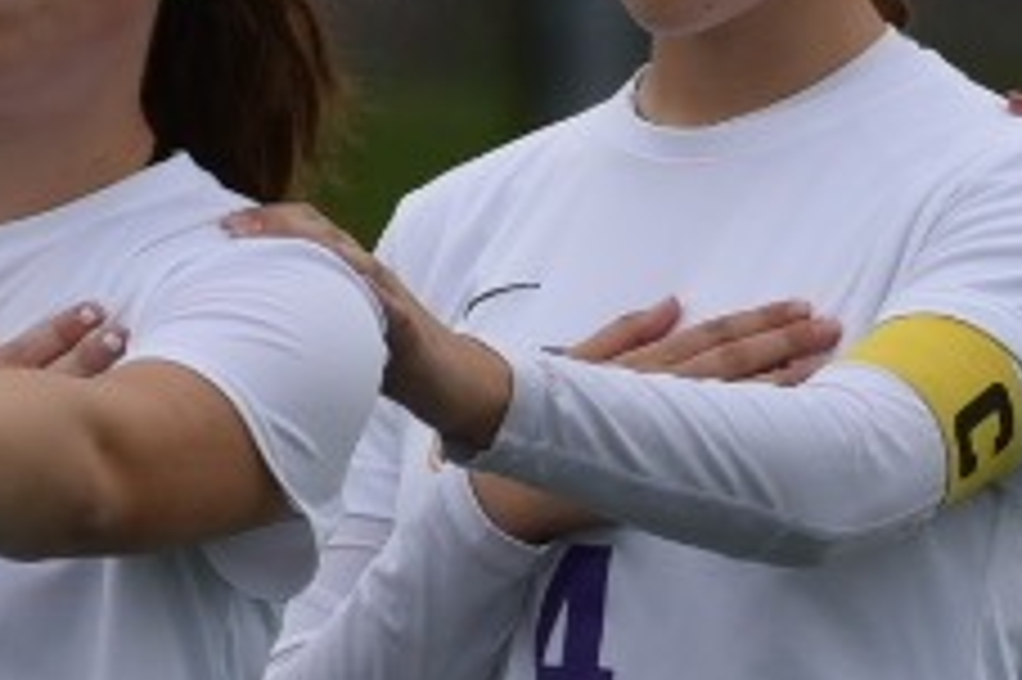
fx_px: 101300
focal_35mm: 3571
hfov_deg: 0.6
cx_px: 1535
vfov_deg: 0.4
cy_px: 743
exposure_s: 1/1250
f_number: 5.6
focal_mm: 500
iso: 400
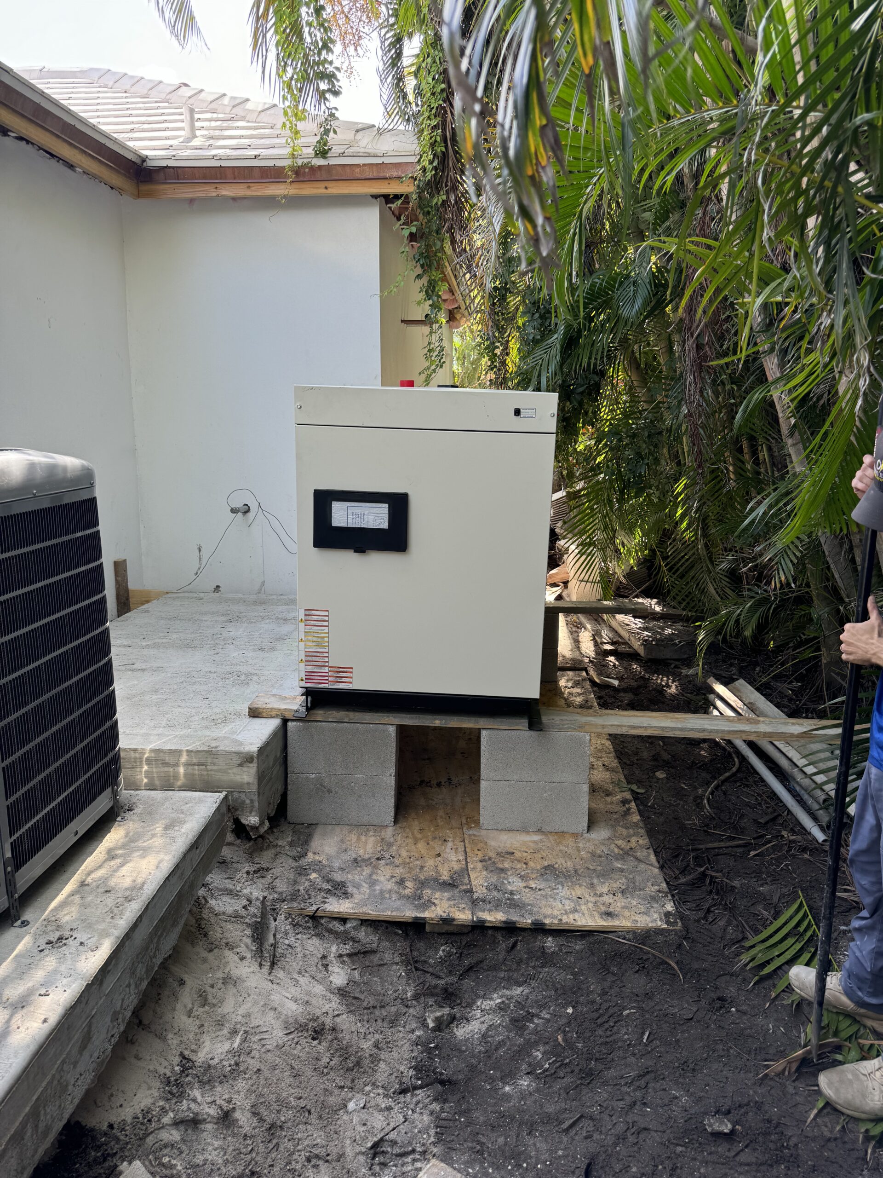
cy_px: 589
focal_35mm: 24
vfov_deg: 71.6
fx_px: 816
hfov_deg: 56.8
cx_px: 442
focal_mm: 6.76
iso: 64
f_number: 1.78
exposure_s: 1/196
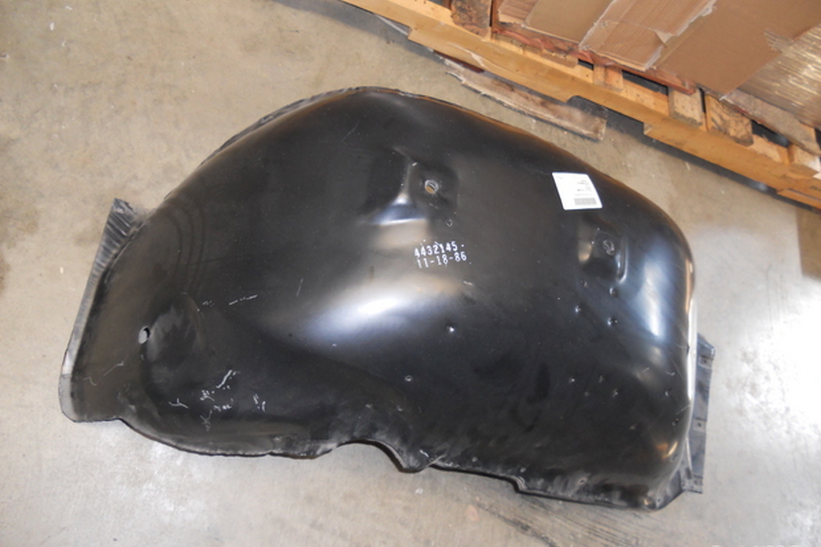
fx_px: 661
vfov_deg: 44.9
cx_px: 421
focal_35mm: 29
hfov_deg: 63.7
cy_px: 261
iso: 200
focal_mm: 4.9
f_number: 3.2
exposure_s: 1/25
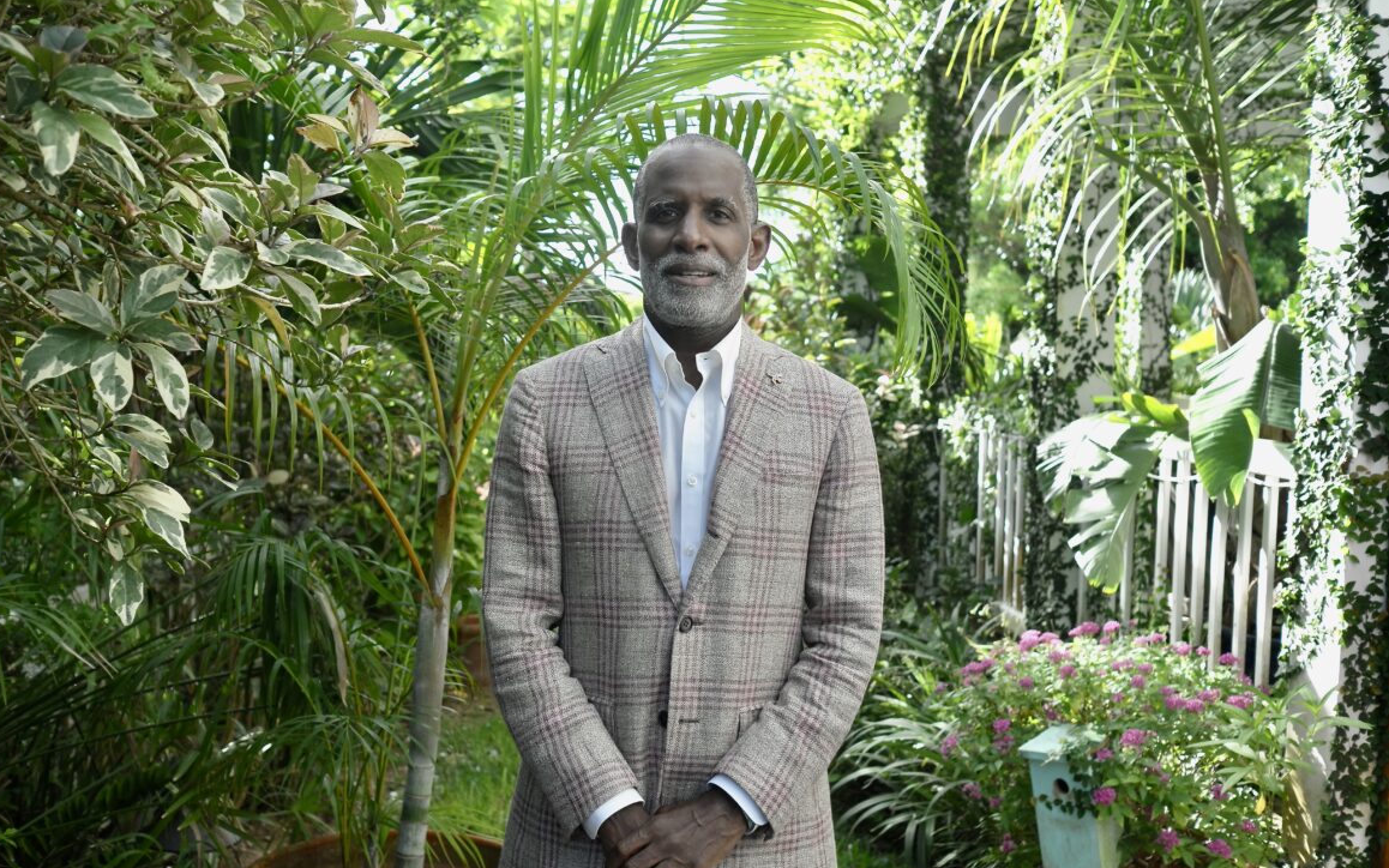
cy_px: 460
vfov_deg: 34.4
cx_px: 689
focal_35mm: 37
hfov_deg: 52.7
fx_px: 1401
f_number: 3.5
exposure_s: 1/160
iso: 100
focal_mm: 24
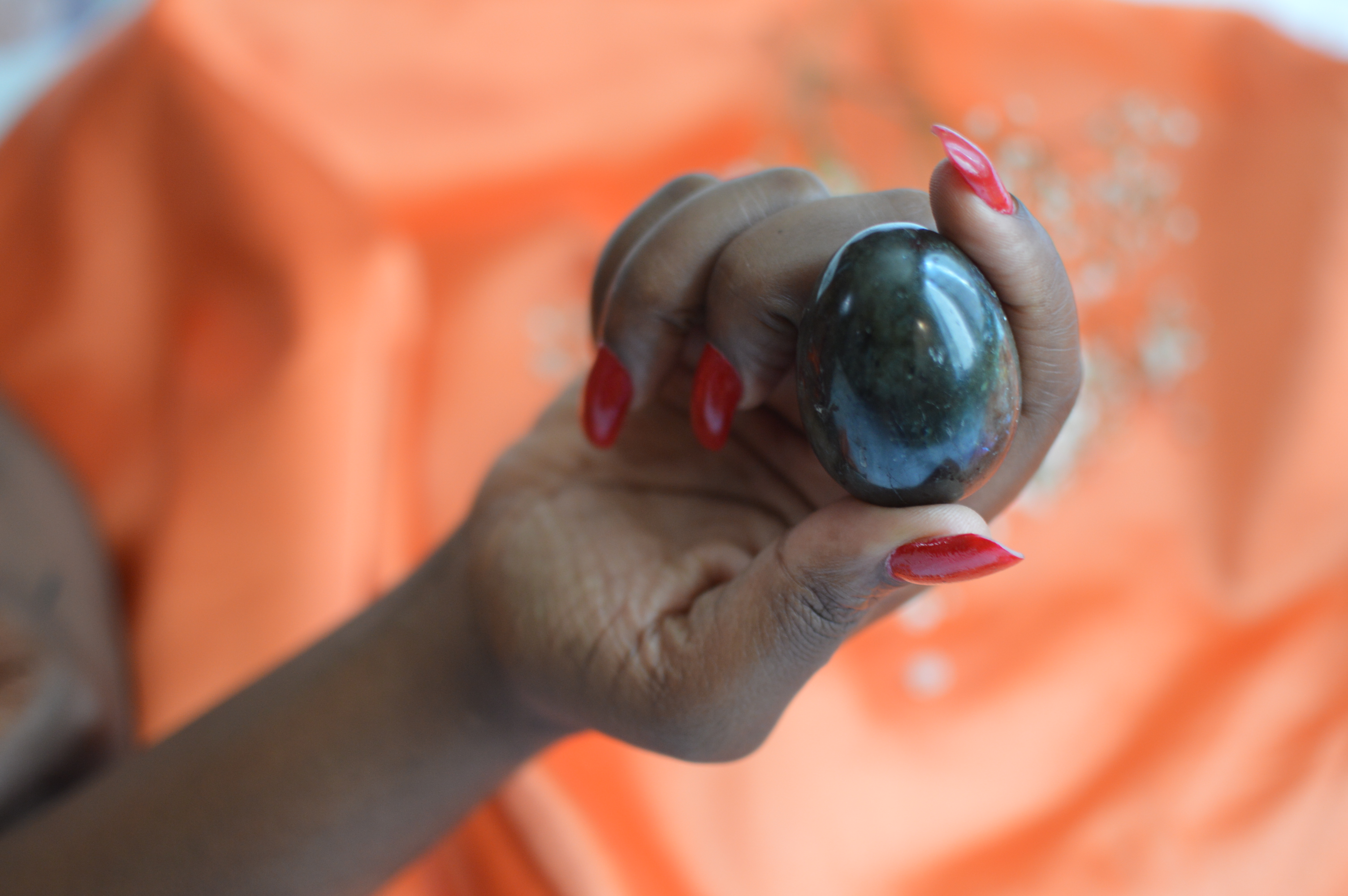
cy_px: 448
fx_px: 1964
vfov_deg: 25.7
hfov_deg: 37.9
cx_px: 674
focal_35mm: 52
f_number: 2.2
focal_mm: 35
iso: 400
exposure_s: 1/60
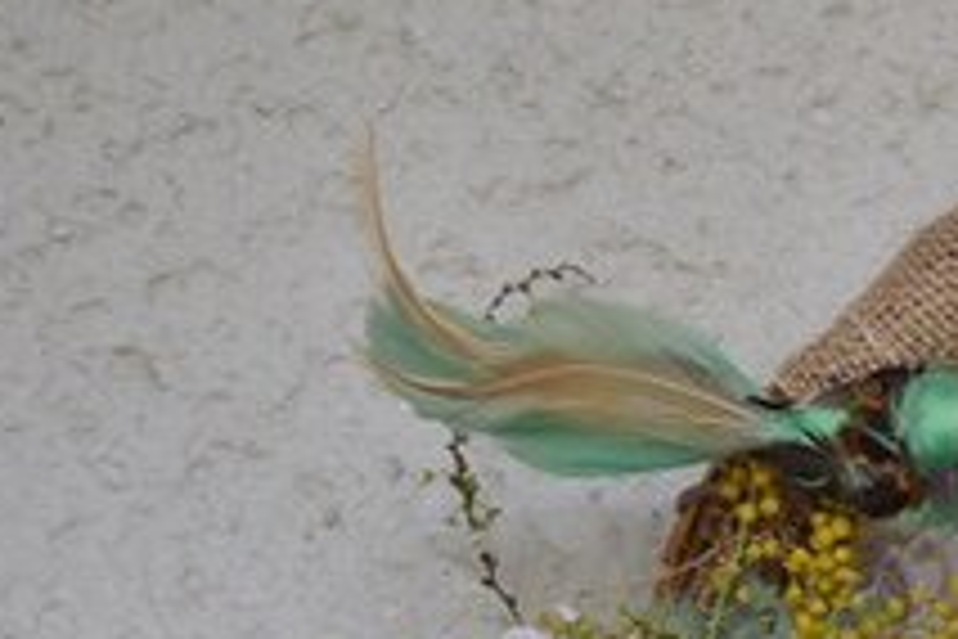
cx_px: 1264
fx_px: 3592
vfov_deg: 9.9
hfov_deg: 14.5
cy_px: 850
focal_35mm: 135
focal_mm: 30
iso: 400
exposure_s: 1/25
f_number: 4.5
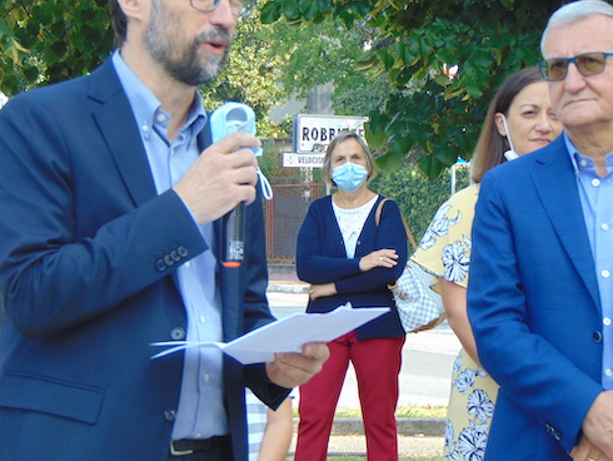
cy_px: 165
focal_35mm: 141
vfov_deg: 10.5
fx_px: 2498
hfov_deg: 14.0
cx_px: 348
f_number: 3.9
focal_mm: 19.4
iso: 80
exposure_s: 1/100
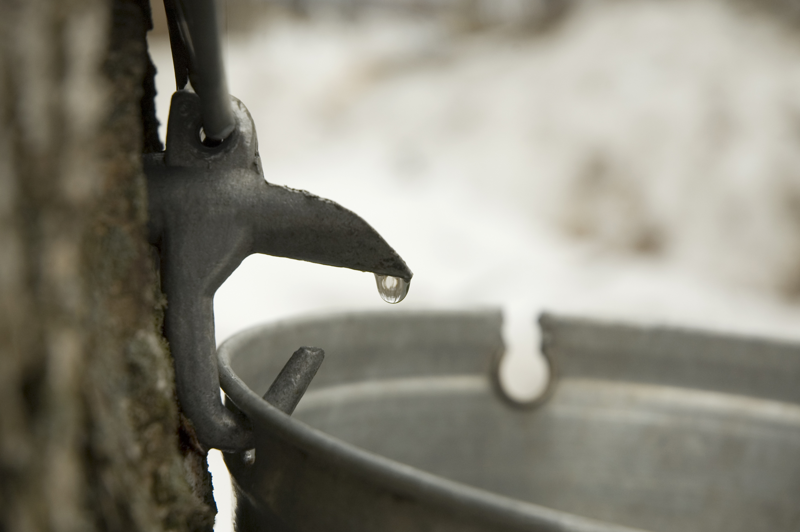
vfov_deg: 12.7
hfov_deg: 18.9
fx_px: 2398
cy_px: 270
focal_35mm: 108
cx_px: 390
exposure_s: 1/350
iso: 200
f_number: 6.7
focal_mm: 70
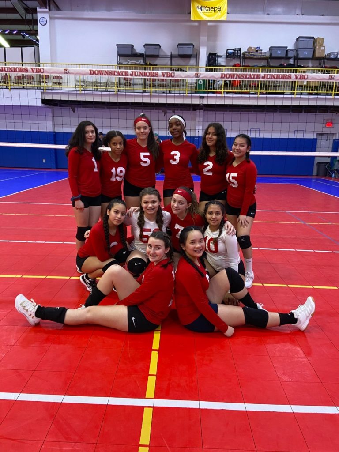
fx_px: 339
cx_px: 170
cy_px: 226
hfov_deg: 53.1
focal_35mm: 26
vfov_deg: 67.3
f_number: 1.8
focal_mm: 4.25
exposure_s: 1/40
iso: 400
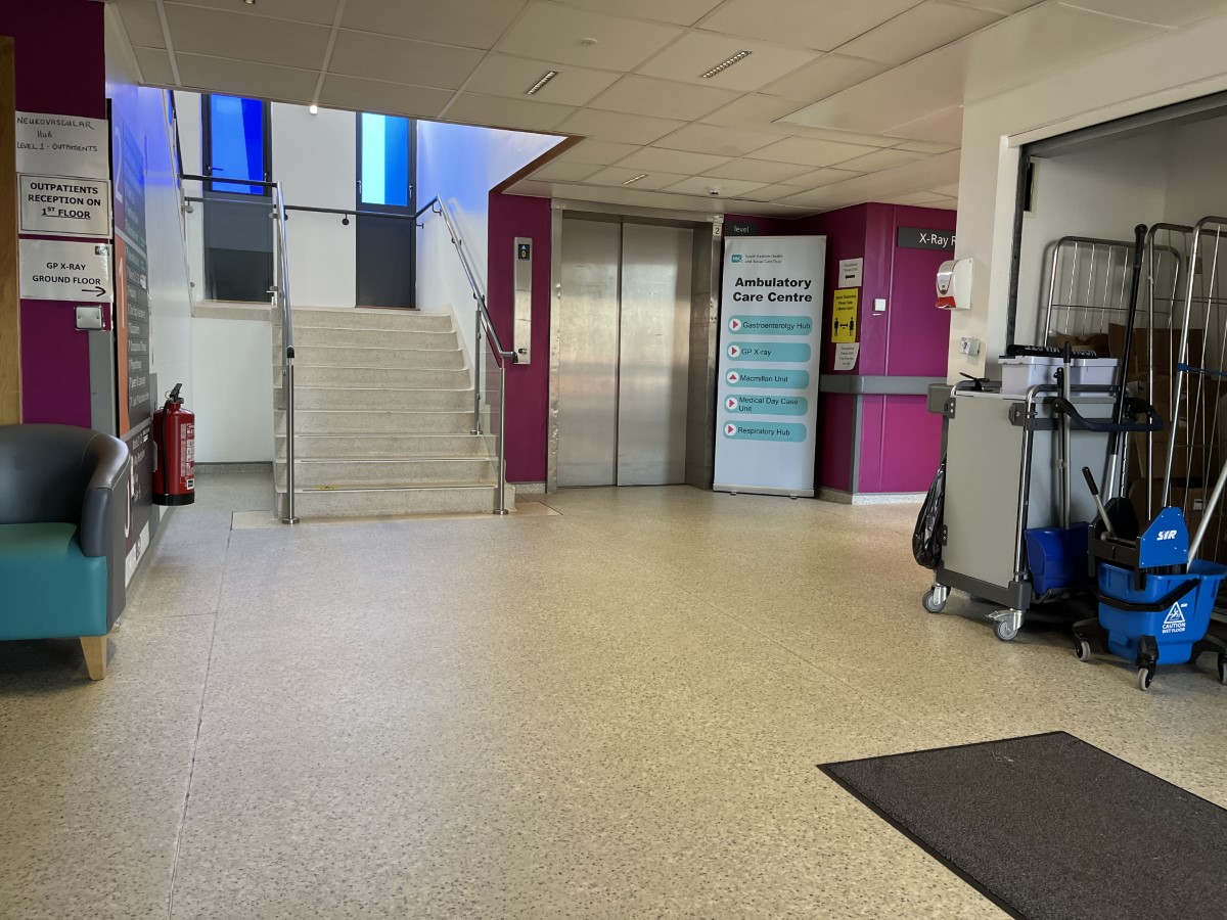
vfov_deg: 53.1
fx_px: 922
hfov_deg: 67.3
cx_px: 614
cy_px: 460
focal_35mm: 26
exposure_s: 1/122
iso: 100
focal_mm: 5.1
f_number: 1.6
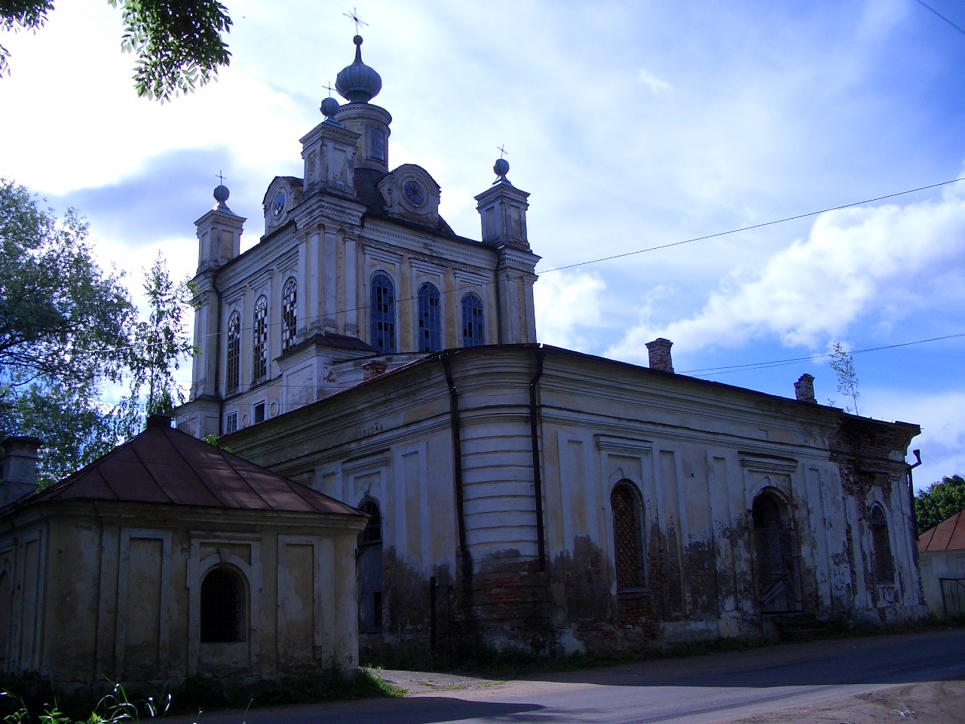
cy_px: 362
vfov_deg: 40.7
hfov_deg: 52.6
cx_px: 482
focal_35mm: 35
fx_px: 976
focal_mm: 5.8
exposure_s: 1/640
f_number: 4.3
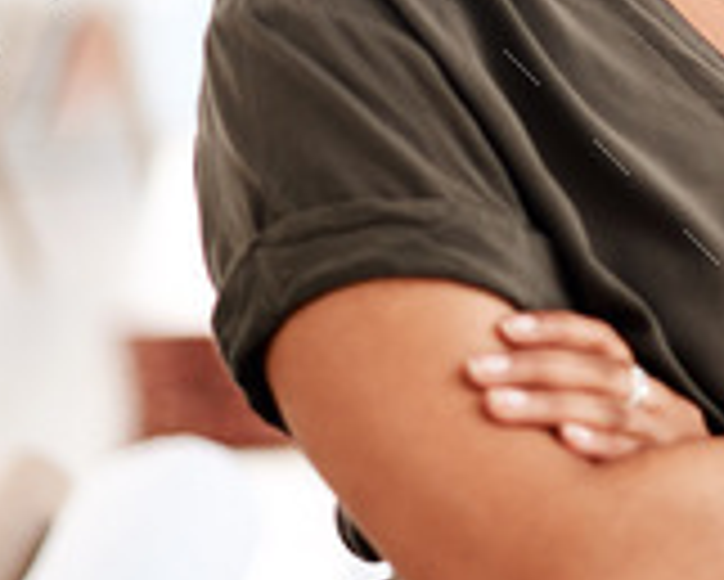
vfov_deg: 8.9
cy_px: 9
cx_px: 904
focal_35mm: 172
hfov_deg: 11.0
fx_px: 3688
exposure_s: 1/800
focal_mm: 50
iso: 200
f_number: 1.4
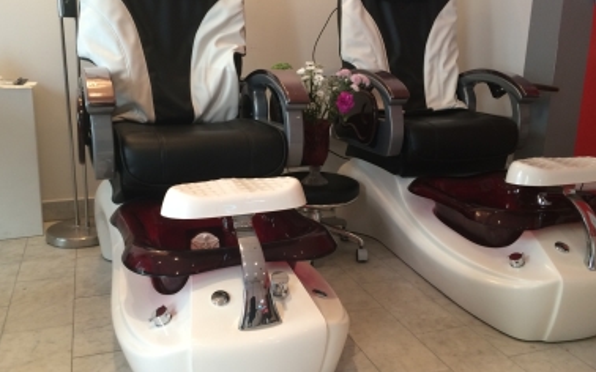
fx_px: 568
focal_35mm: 35
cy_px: 167
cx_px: 309
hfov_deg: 55.3
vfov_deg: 36.2
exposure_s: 1/30
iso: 100
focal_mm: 4.12
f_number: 2.2
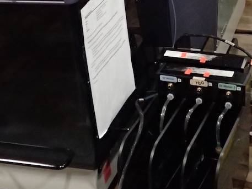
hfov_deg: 23.2
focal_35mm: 84
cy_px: 34
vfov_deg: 17.4
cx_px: 97
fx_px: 612
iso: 800
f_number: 2.3
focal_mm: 5.5
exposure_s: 1/30
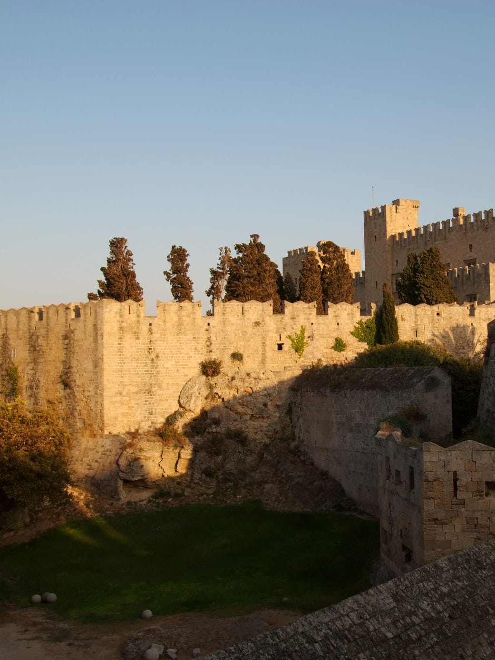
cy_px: 331
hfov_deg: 32.3
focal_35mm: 44
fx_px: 839
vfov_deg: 42.9
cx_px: 365
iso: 100
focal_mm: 20
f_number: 8
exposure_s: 1/100
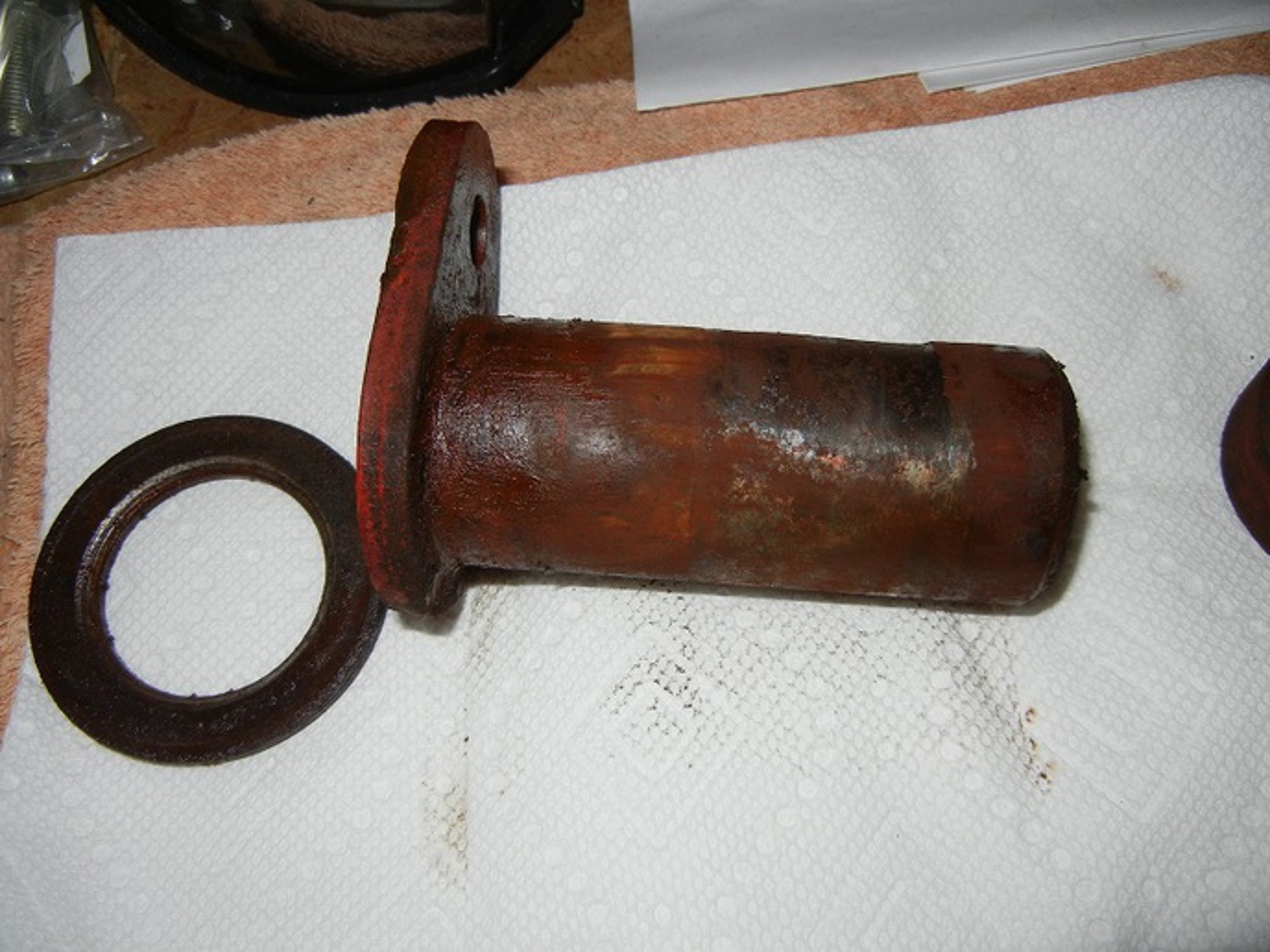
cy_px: 476
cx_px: 635
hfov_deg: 60.0
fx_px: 1101
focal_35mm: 30
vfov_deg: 46.8
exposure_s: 1/30
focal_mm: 5.4
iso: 200
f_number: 3.5
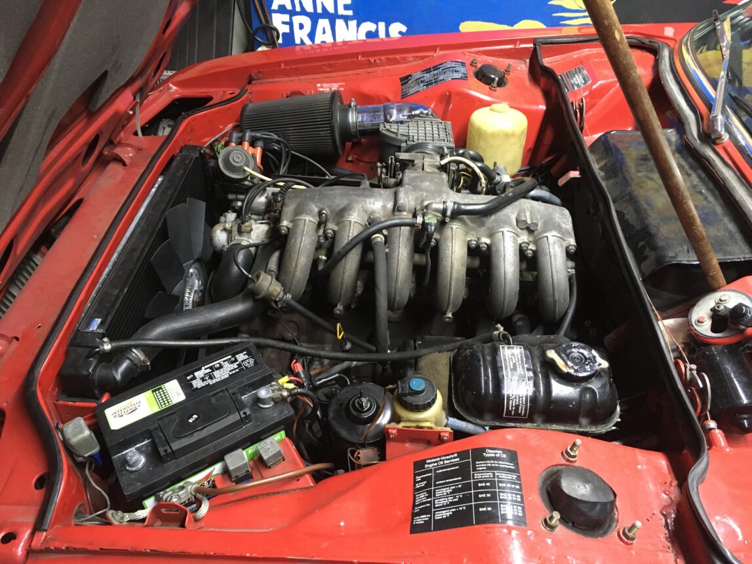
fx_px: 630
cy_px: 282
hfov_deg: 61.7
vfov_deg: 48.2
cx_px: 376
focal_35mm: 29
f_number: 2.2
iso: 200
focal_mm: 4.15
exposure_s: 1/15
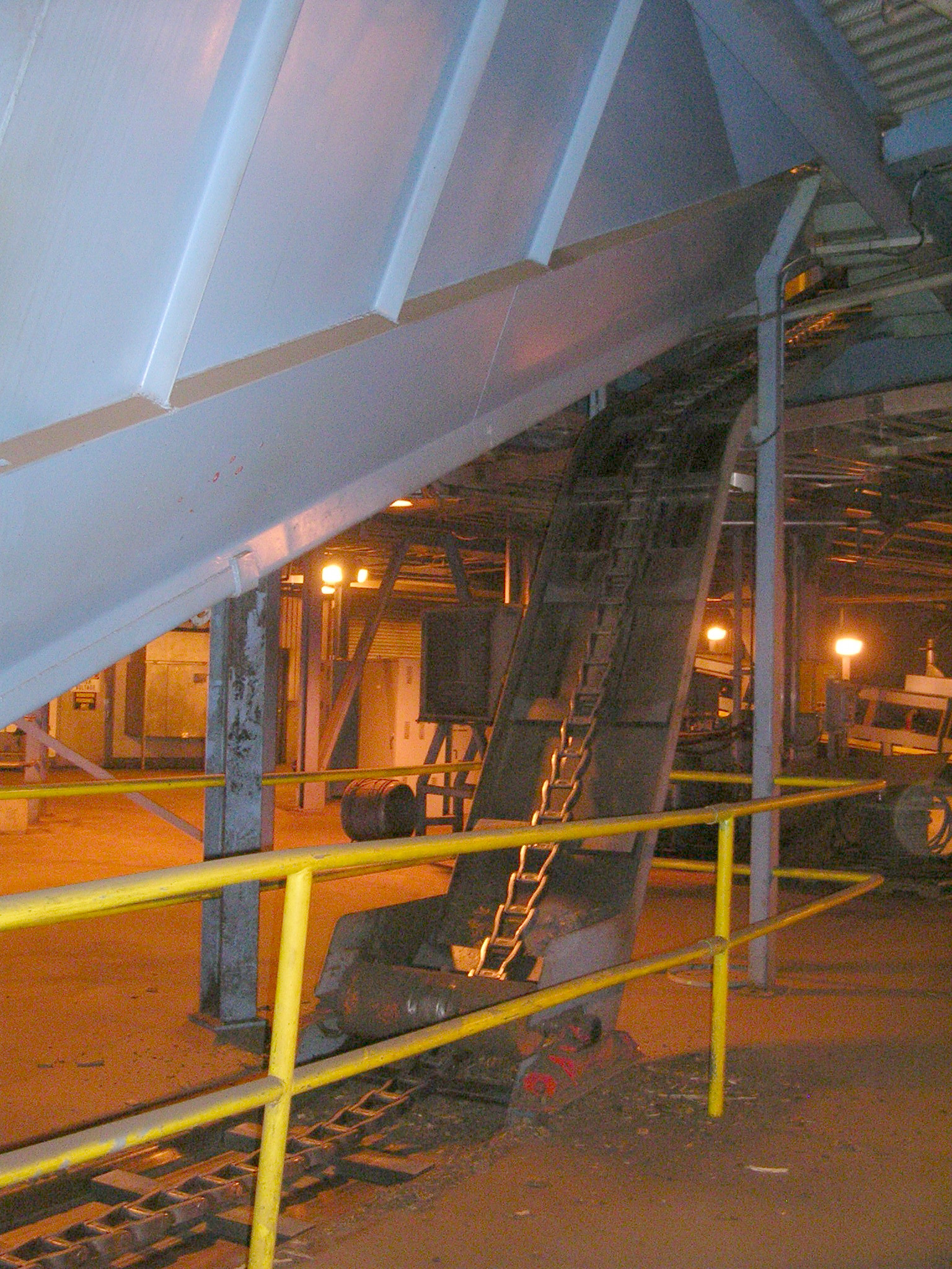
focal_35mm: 38
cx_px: 476
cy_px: 634
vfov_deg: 49.0
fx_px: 1393
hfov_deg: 37.7
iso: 200
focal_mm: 5.8
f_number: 2.8
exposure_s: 1/60.1
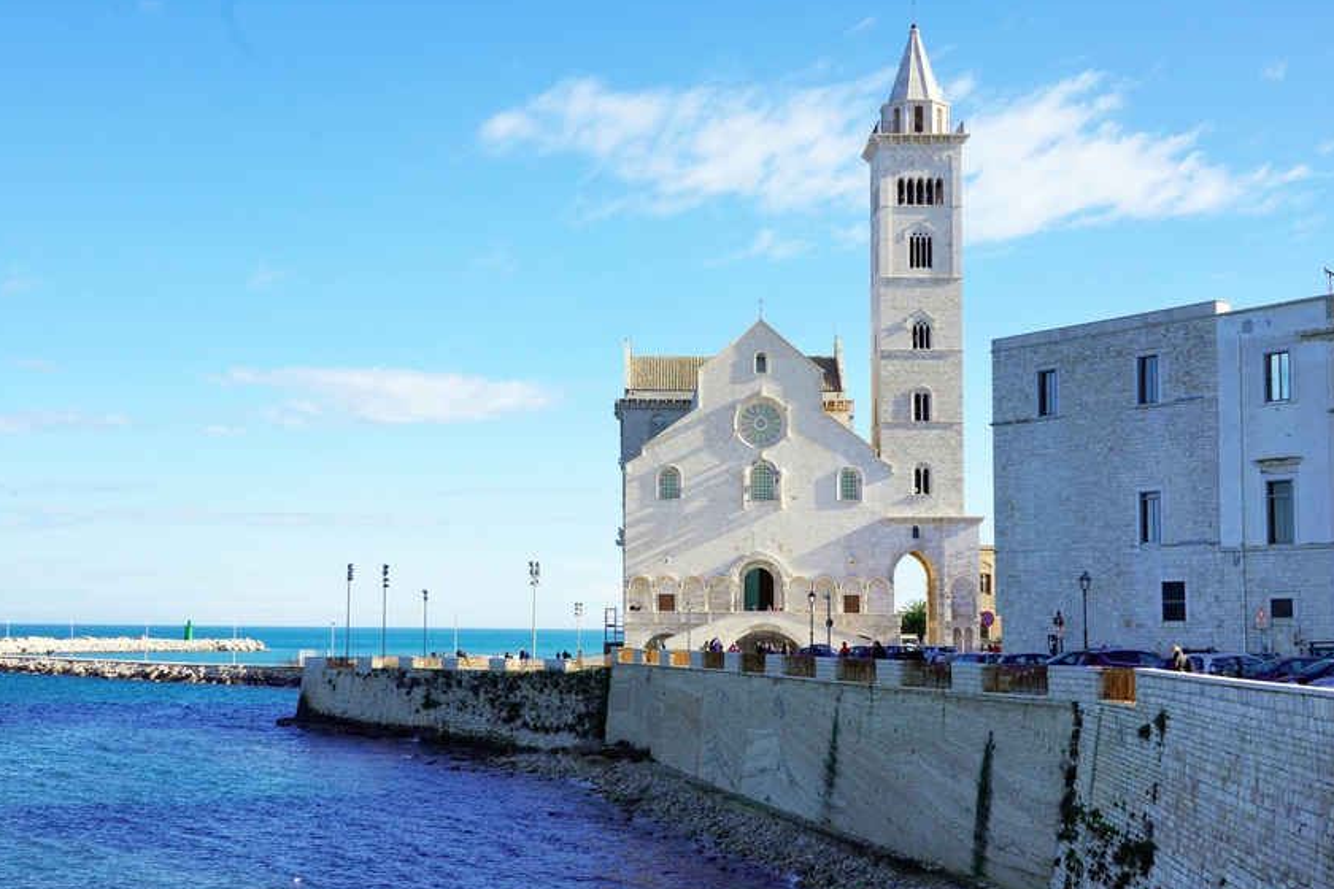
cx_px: 583
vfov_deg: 27.0
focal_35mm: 50
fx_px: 1853
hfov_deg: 39.5
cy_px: 445
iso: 100
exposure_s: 1/200
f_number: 10
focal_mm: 42
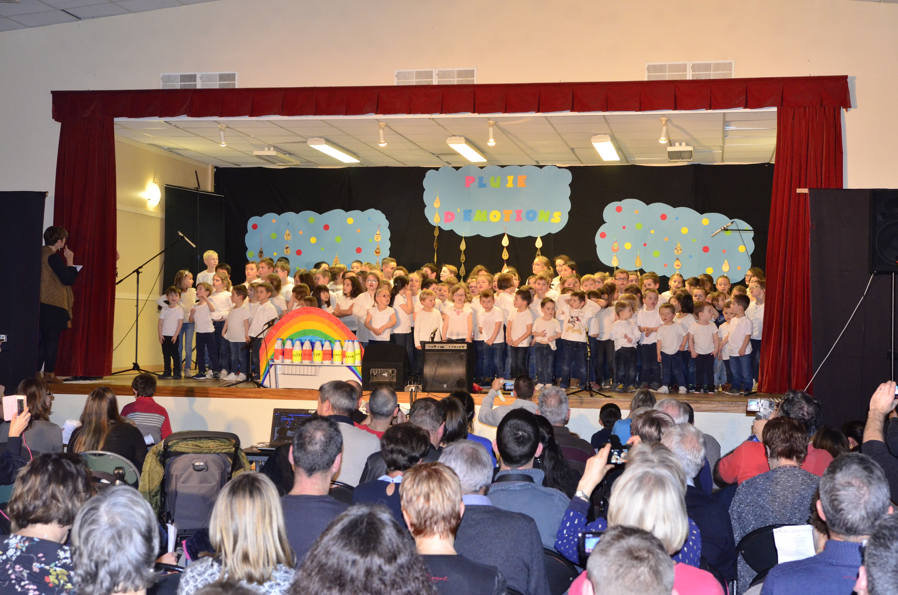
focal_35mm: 52
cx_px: 449
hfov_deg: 37.9
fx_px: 1307
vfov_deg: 25.6
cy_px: 298
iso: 1600
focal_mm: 35
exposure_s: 1/60
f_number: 5.6
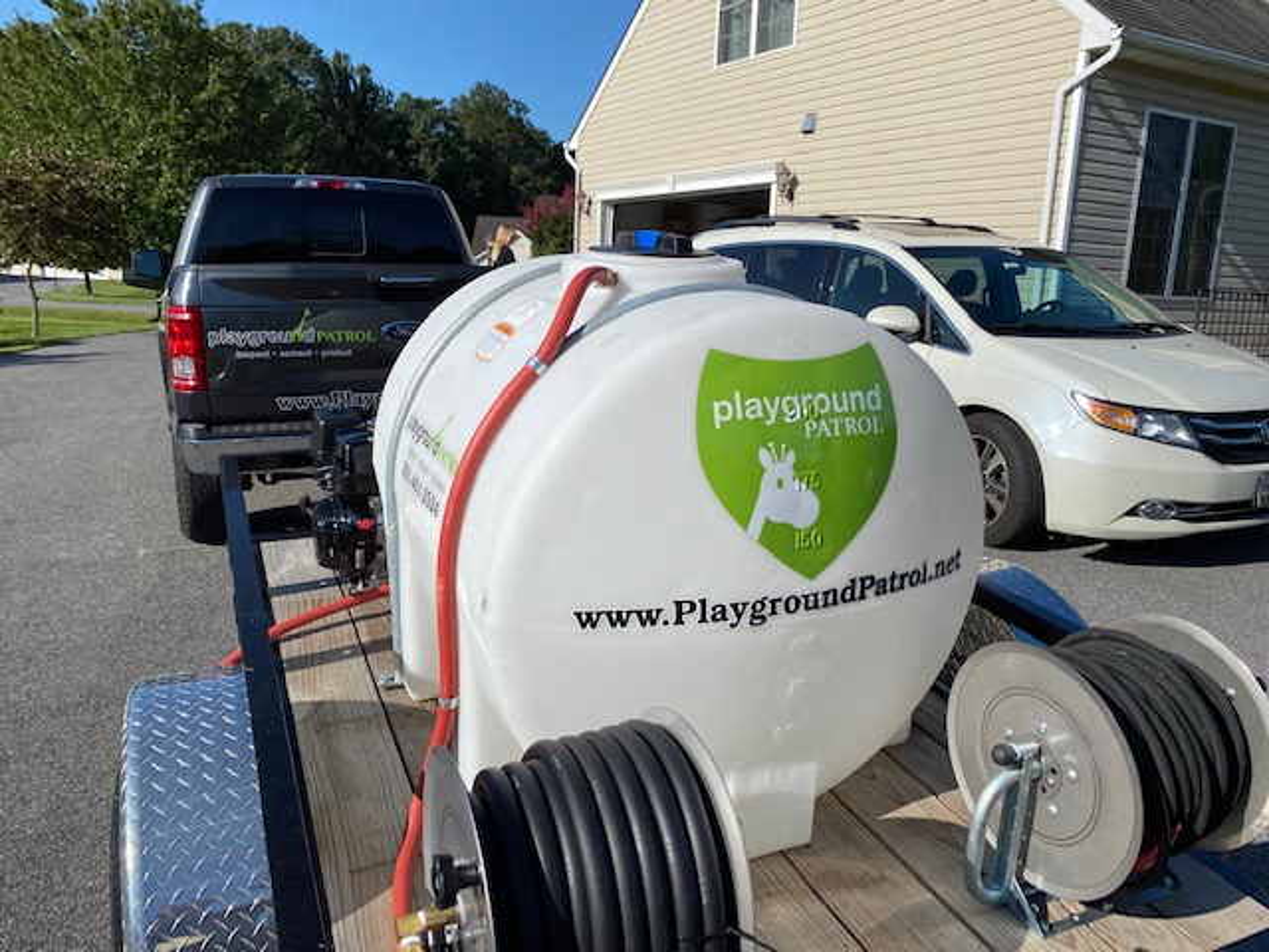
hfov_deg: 67.3
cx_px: 634
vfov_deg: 53.1
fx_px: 953
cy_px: 476
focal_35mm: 26
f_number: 1.8
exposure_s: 1/5025
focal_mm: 4.25
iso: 32
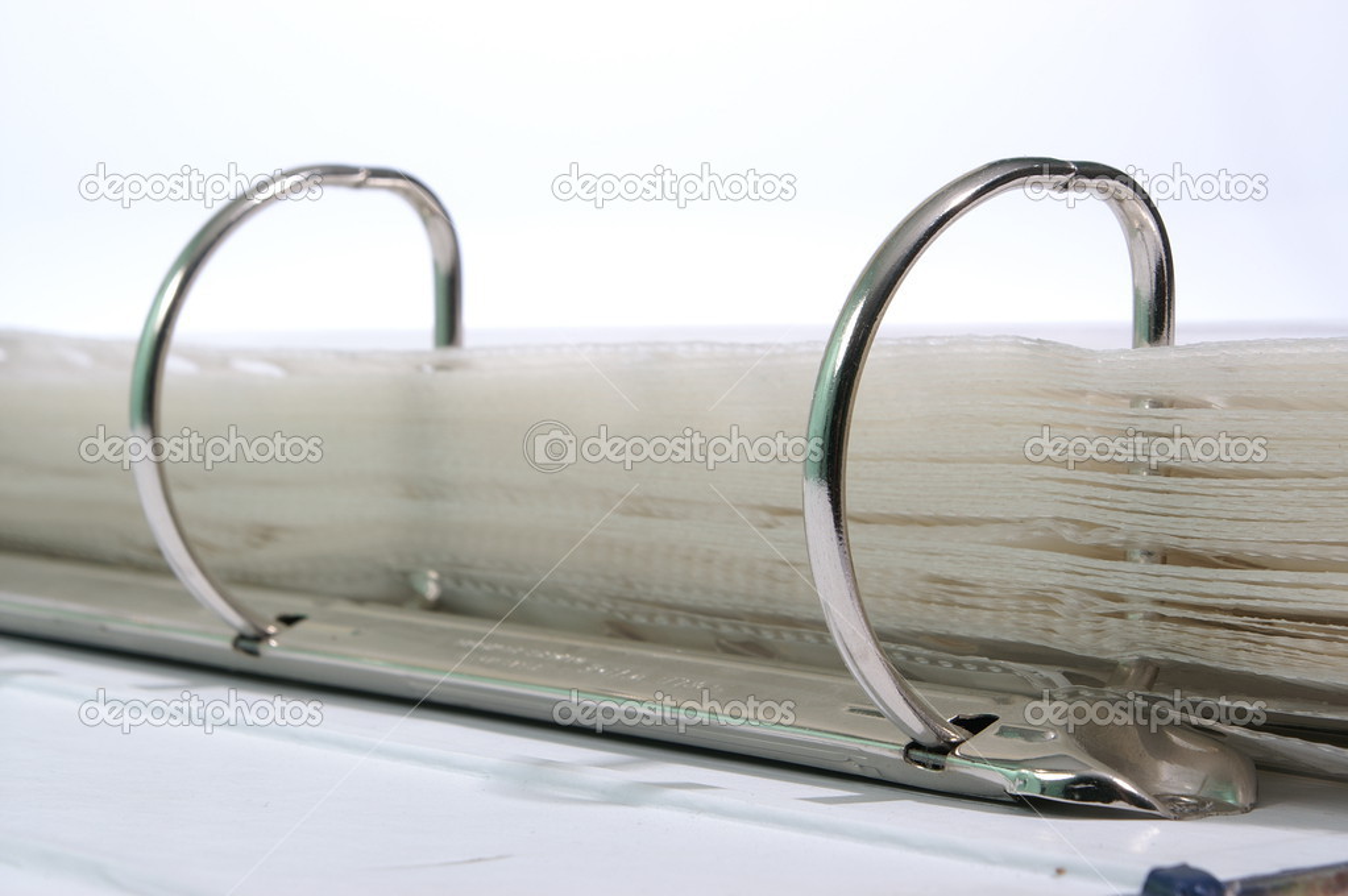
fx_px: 3928
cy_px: 448
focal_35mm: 105
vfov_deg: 13.0
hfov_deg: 19.5
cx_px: 674
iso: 100
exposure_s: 1/160
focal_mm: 70
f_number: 18
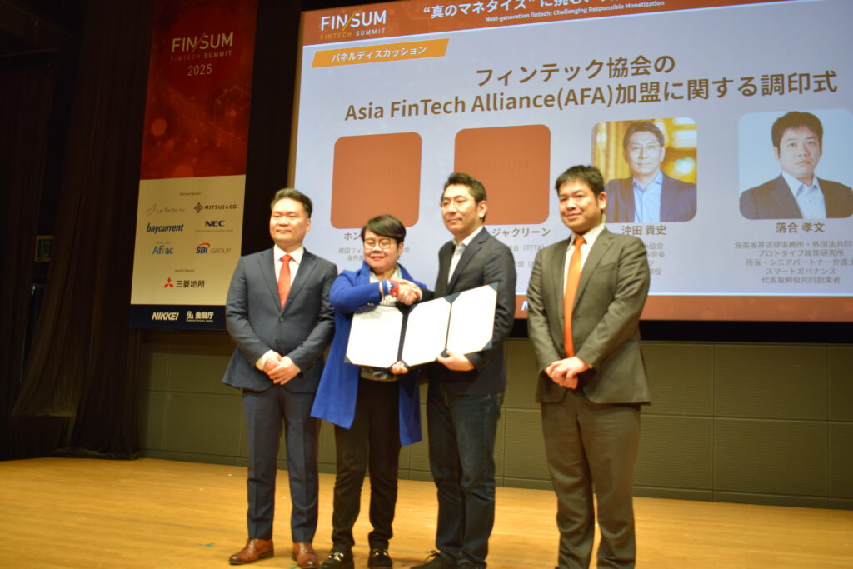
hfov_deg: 53.1
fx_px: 853
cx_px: 426
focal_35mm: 36
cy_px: 284
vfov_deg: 36.9
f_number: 4
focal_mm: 24
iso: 560
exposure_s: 1/60
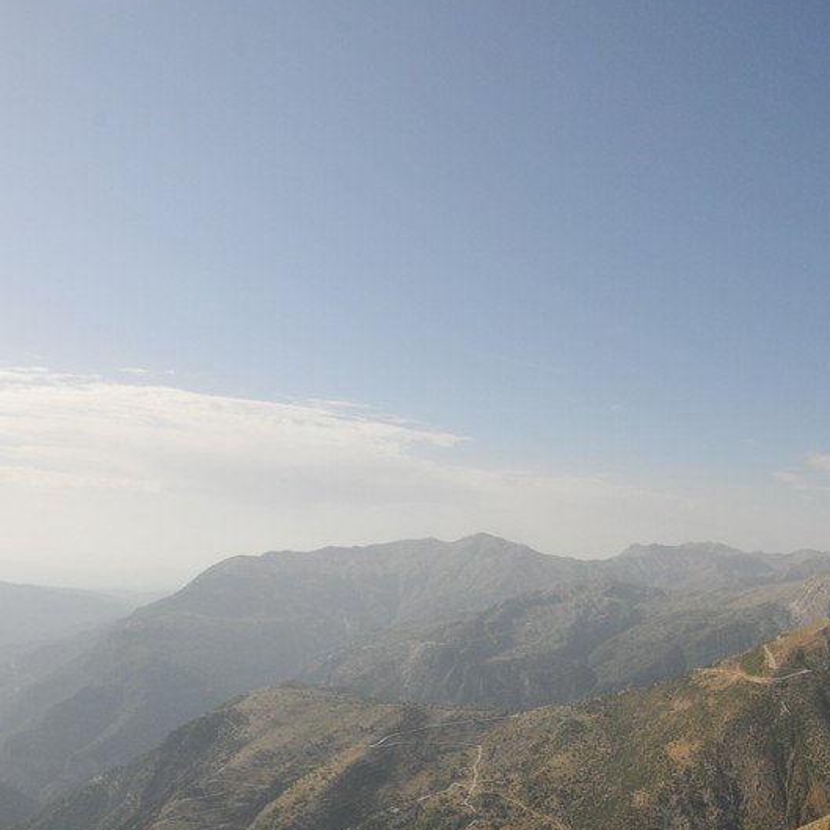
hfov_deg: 53.8
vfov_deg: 54.7
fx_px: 787
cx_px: 593
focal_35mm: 29
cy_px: 538
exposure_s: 1/640
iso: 500
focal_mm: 10
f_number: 13
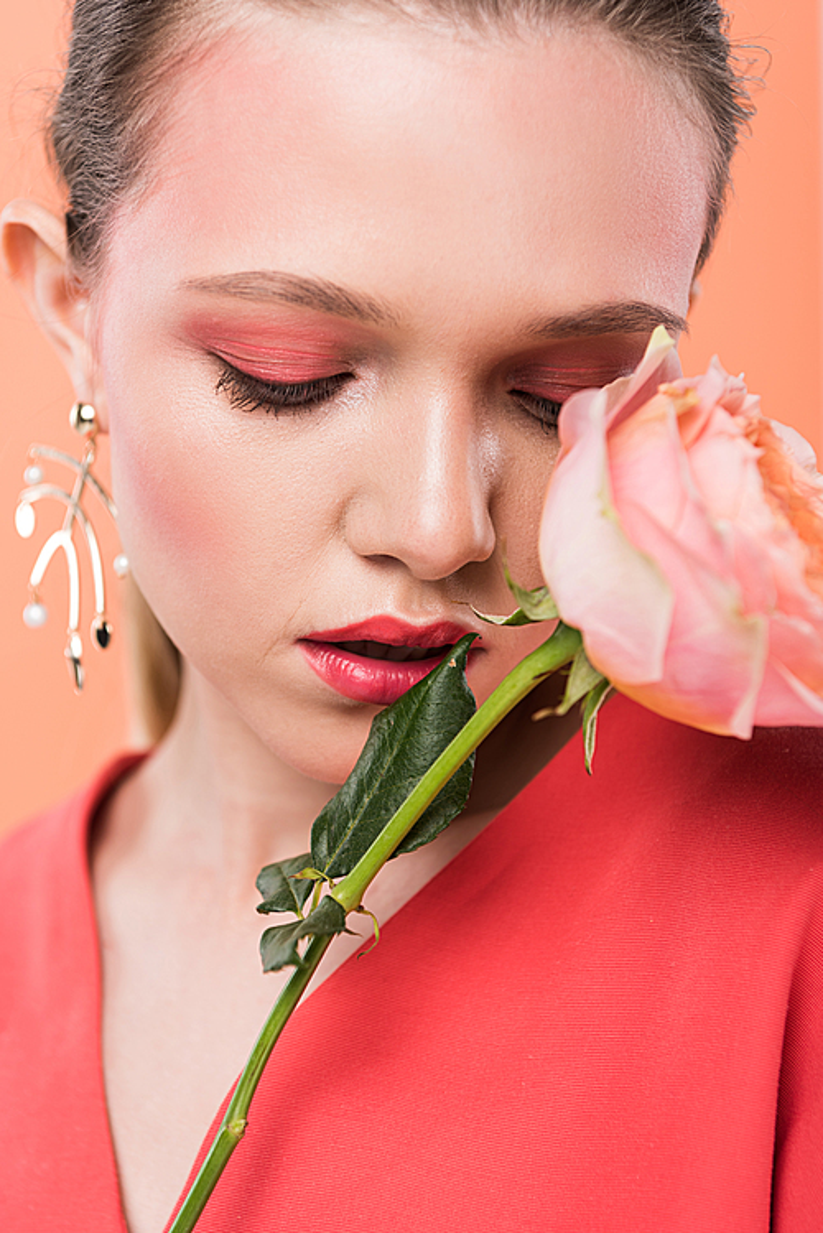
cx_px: 412
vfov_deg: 28.8
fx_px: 2398
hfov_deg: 19.5
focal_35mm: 70
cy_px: 616
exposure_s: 1/200
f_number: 5
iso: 125
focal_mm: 70
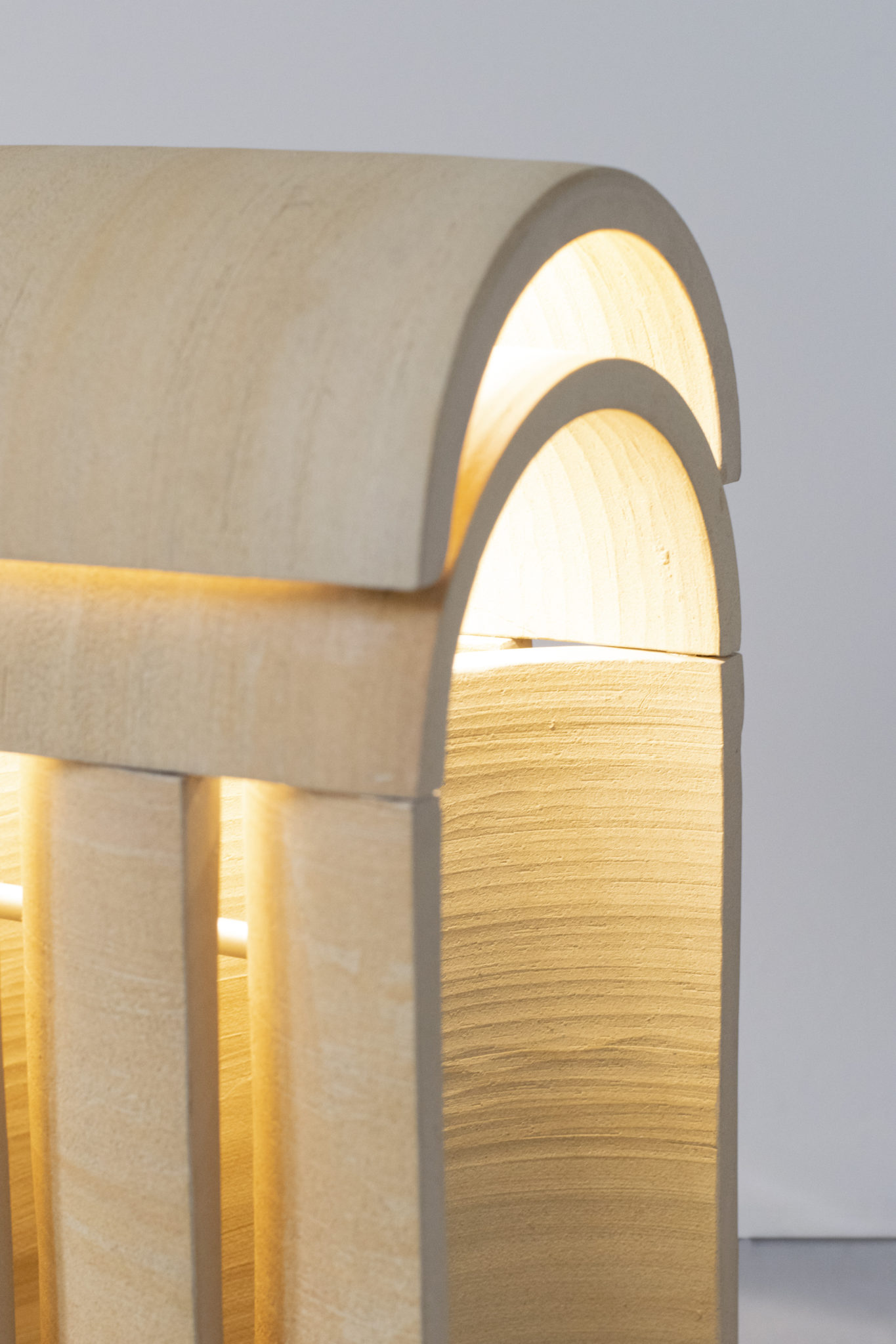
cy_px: 672
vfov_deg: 27.0
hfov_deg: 18.2
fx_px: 2800
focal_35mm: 75
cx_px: 448
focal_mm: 50
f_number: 8
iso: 1250
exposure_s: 1/80
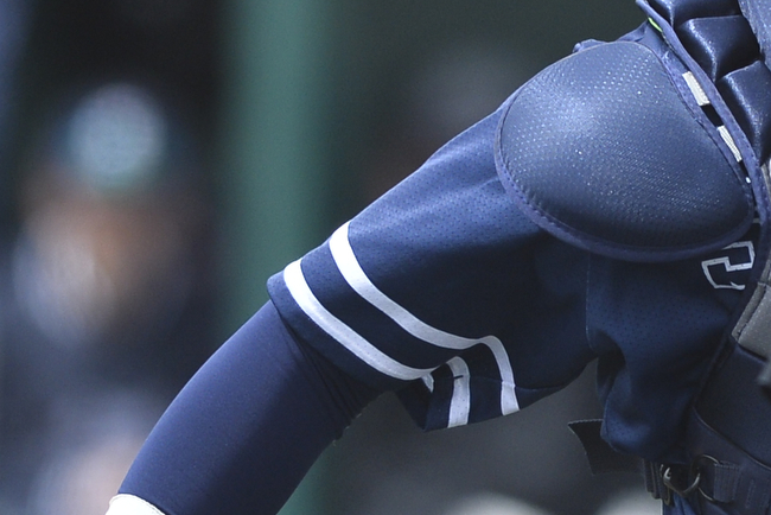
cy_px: 282
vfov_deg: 1.5
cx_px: 995
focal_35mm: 923
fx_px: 19775
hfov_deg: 2.2
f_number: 2.8
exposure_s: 1/6400
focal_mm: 300
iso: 640
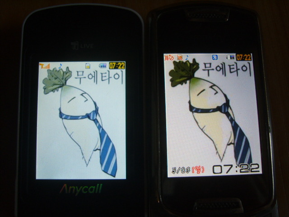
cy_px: 108
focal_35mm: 35
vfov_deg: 40.7
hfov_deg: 52.6
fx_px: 292
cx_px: 144
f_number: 2.8
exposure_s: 1/60
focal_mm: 7.4
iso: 80
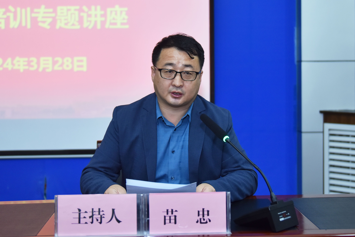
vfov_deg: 36.9
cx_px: 178
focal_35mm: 36
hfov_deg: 53.1
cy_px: 118
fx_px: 355
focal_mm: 36
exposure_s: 1/125
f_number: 2.8
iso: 500
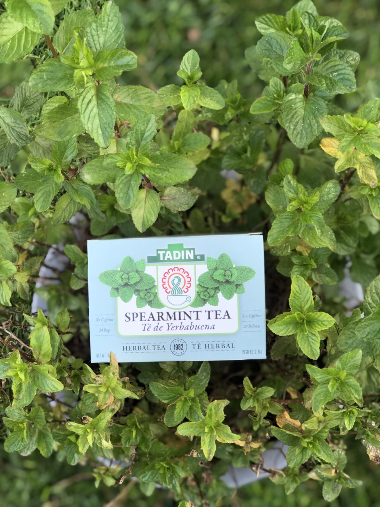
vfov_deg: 33.8
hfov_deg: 25.7
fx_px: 834
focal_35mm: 57
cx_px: 190
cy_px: 254
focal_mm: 6.6
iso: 25
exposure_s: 1/60
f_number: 2.8
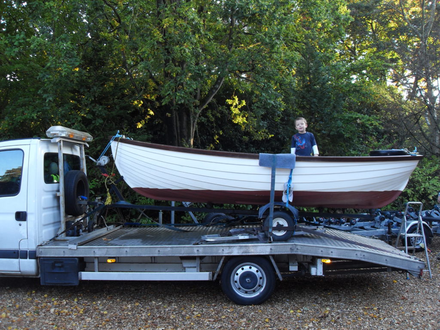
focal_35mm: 34
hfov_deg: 54.0
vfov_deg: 41.8
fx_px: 432
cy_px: 165
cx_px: 220
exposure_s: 1/45
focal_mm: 6.3
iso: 100
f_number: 2.8
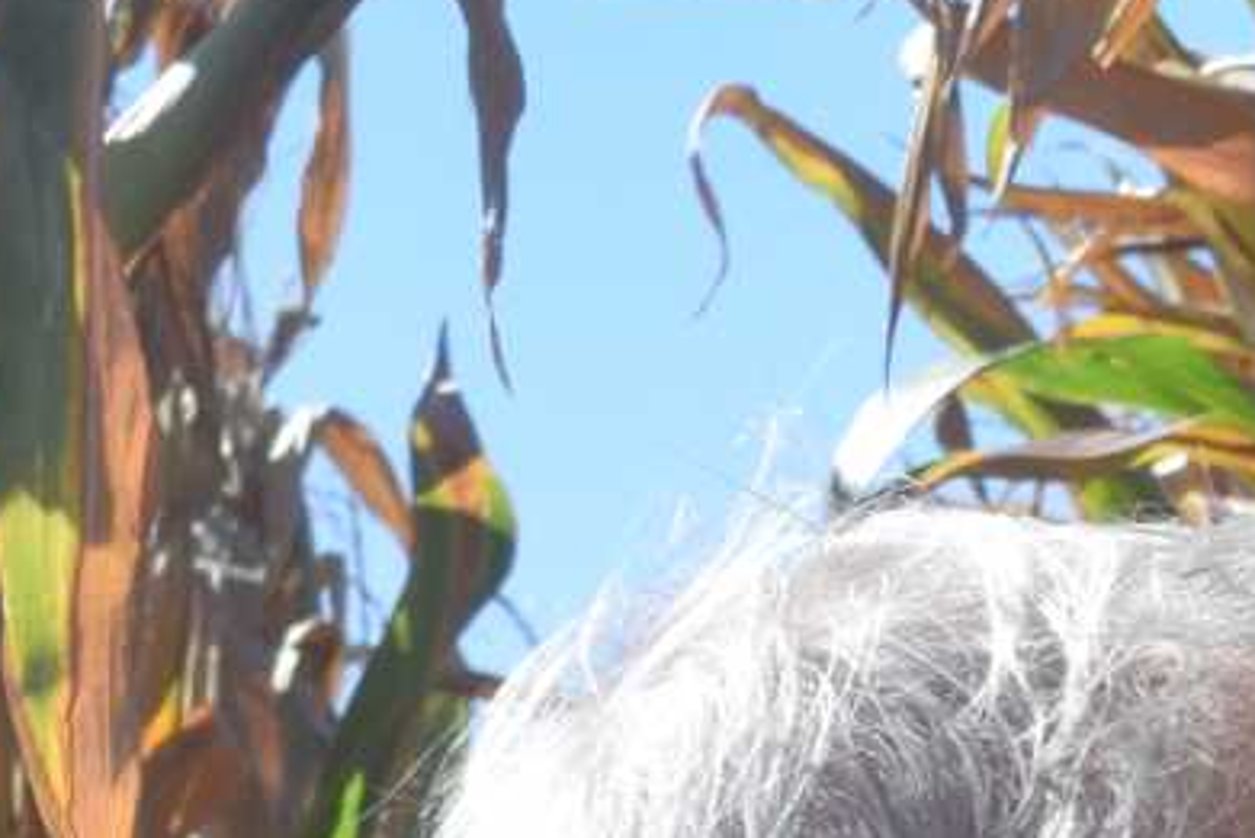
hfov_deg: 8.5
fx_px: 7937
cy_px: 1809
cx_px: 2574
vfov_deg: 5.9
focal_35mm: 228
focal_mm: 29
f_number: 9
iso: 200
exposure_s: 1/320
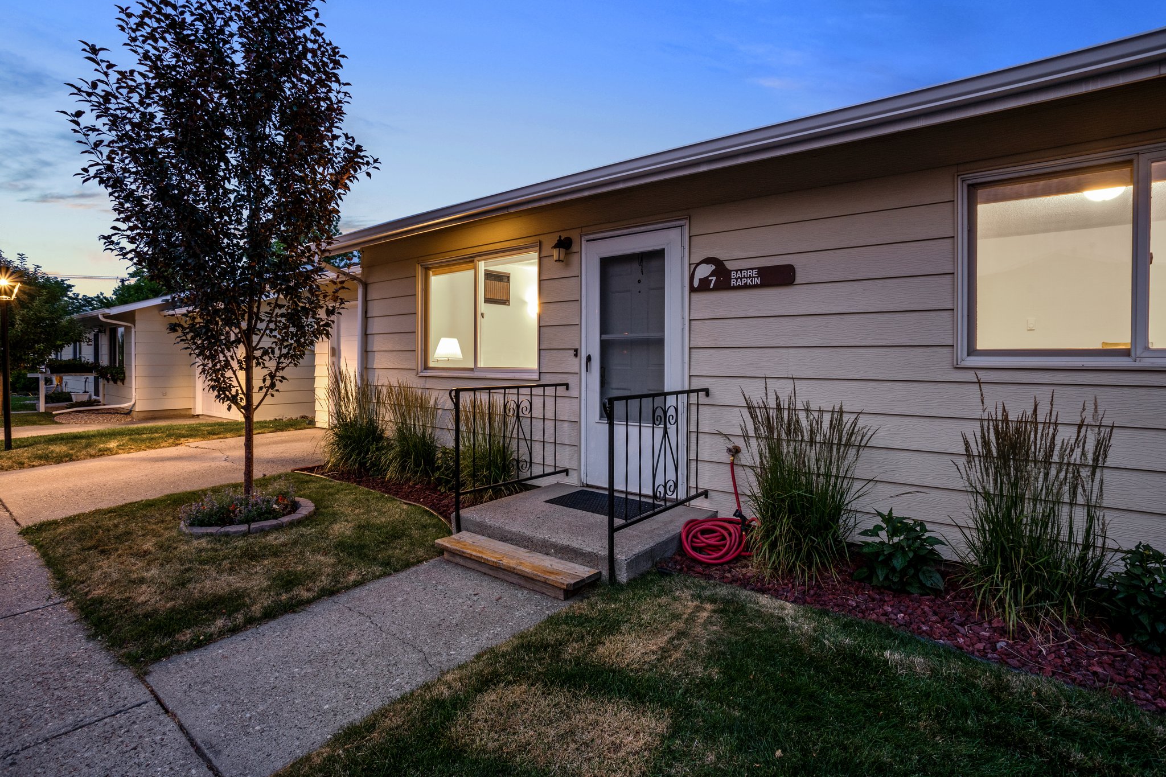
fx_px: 551
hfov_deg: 93.3
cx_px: 583
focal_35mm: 17
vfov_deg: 70.4
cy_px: 388
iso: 400
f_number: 11
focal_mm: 17
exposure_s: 1.6
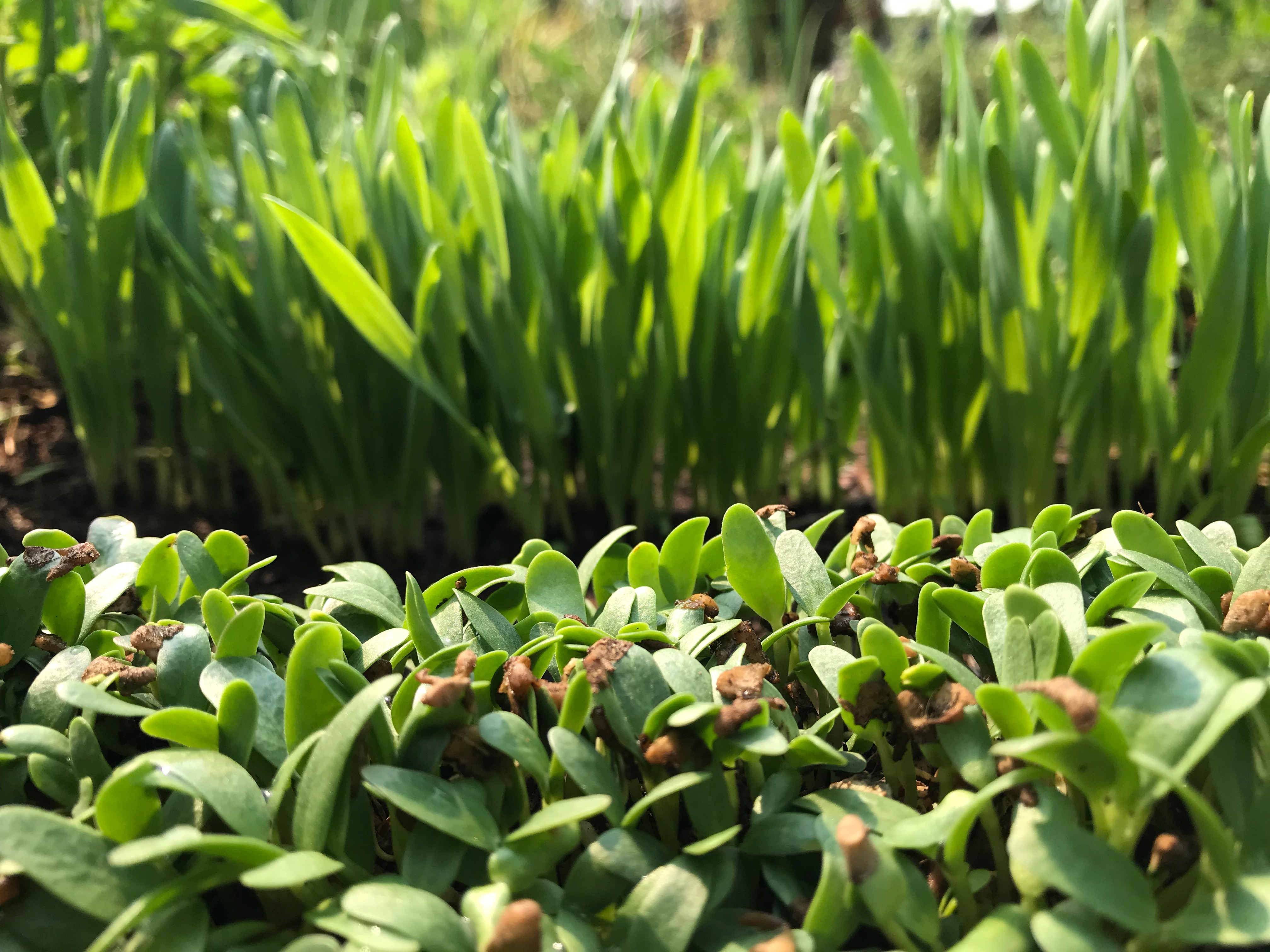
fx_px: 1027
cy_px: 476
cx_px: 635
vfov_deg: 49.7
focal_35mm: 28
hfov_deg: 63.4
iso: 20
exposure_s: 1/714
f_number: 1.8
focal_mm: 3.99
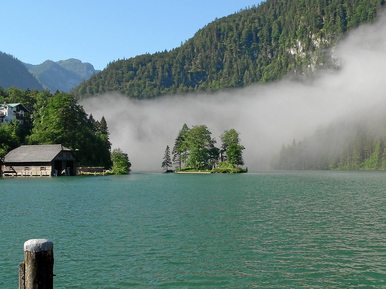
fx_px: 457
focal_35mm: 41
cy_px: 144
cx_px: 191
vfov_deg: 35.1
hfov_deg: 45.8
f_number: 4
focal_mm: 6.6
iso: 80
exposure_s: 1/400
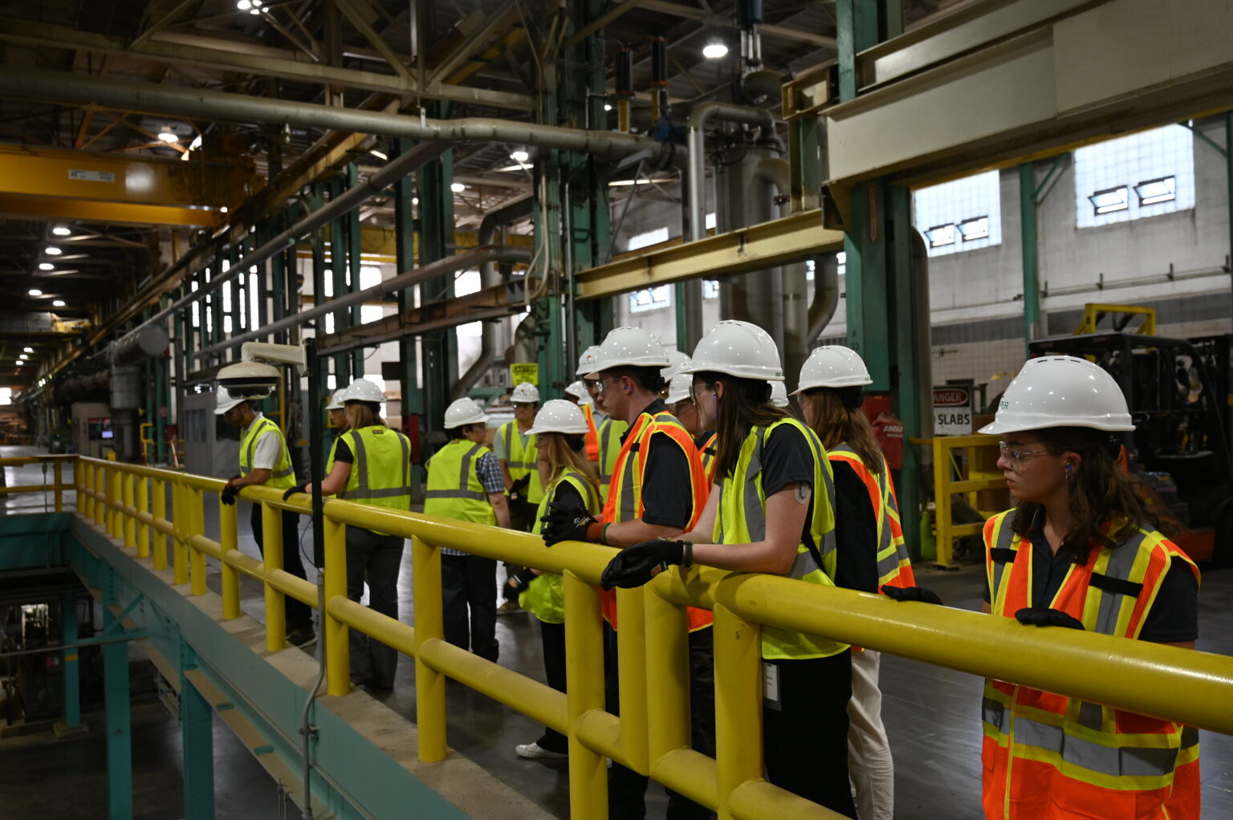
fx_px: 1044
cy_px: 410
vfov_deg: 42.9
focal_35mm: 30
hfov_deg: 61.1
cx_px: 616
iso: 900
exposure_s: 1/125
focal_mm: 30.5
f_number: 4
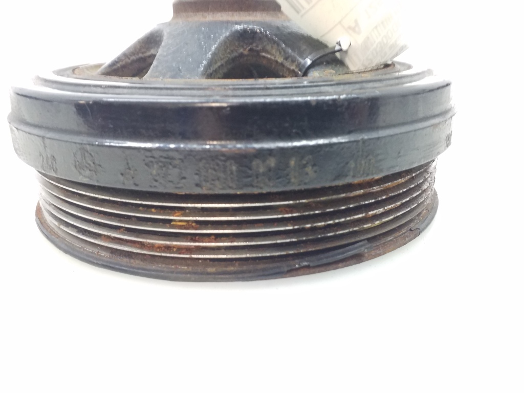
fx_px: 409
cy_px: 196
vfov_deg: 51.4
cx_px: 262
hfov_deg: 65.3
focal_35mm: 27
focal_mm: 3.6
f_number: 1.9
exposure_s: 1/25
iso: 250
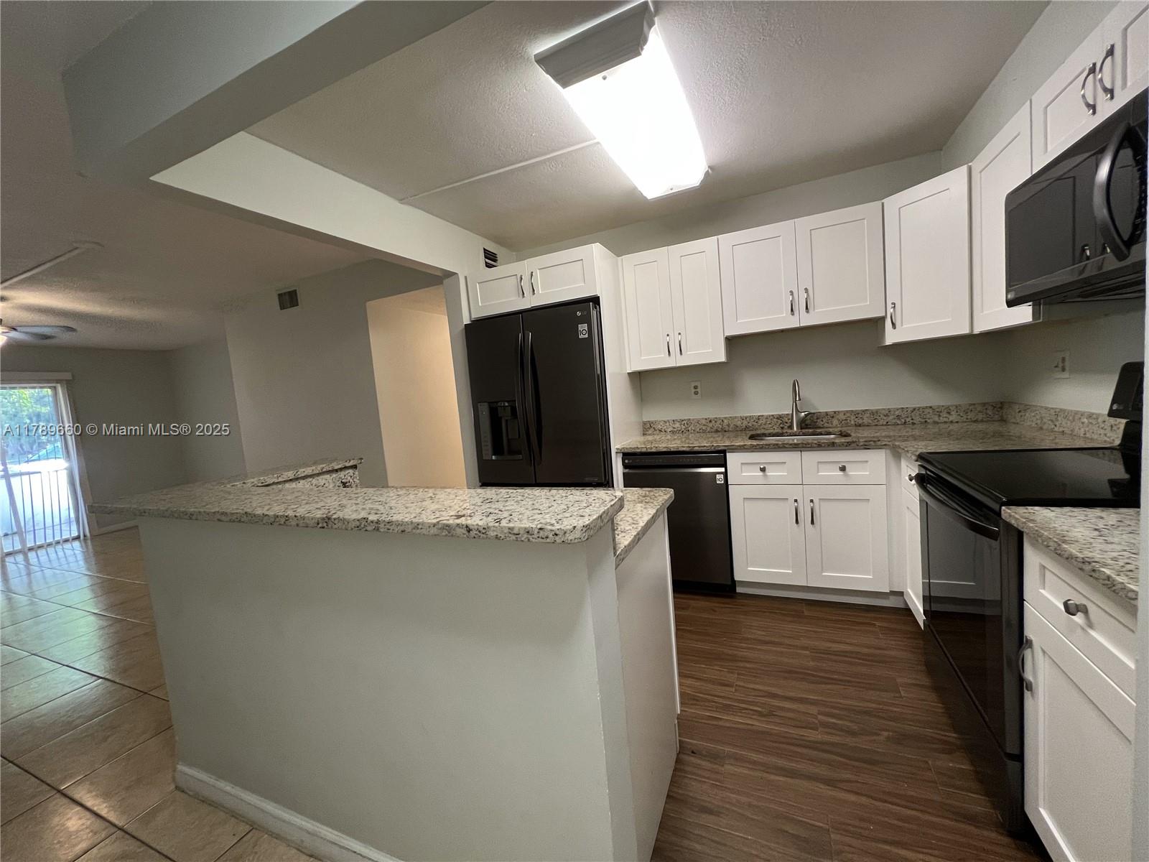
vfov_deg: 89.9
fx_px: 432
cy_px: 431
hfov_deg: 106.2
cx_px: 574
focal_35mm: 13
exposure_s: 1/60
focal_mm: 1.57
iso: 200
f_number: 1.8
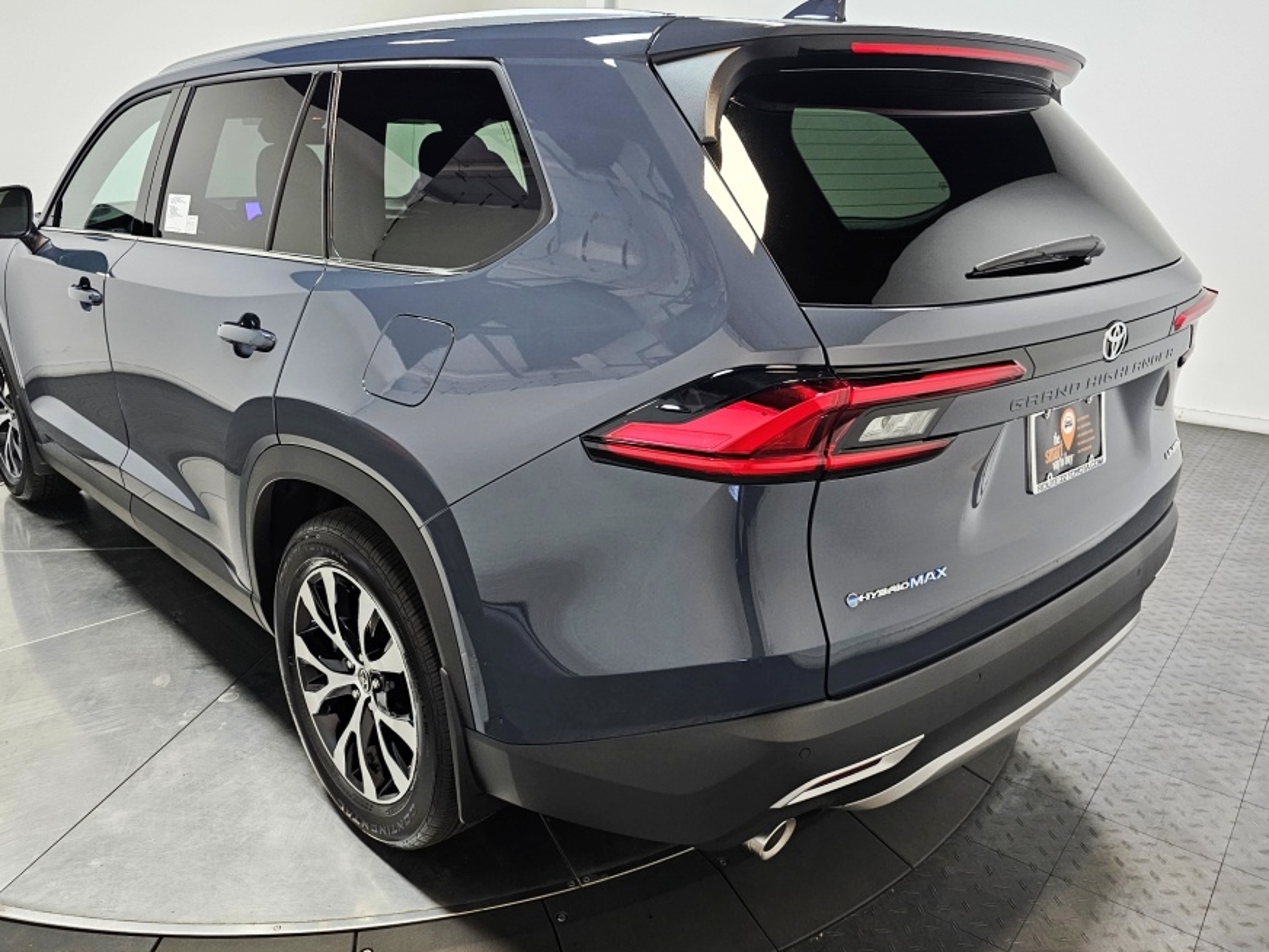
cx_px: 589
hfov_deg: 65.2
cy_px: 473
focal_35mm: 27
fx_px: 990
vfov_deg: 51.4
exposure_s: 1/60
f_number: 1.7
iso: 800
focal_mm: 6.3
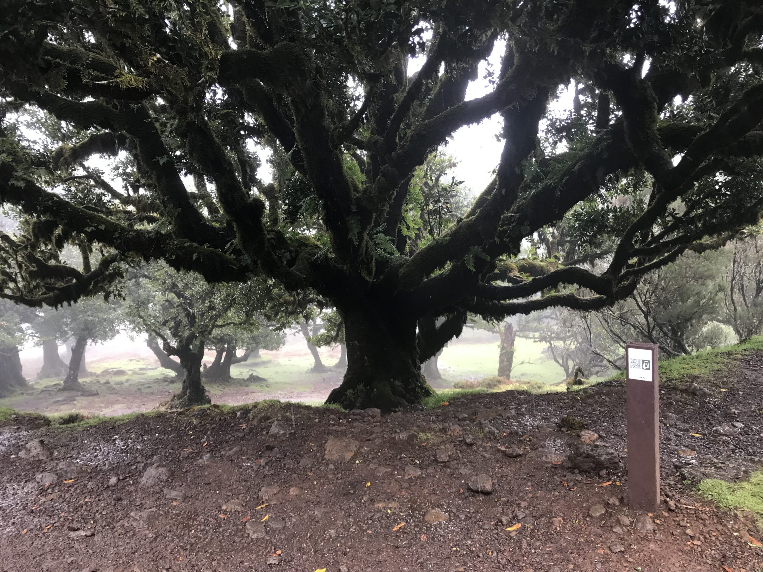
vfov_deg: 49.7
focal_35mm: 28
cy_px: 286
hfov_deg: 63.4
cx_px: 382
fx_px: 617
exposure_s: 1/33
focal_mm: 3.99
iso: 20
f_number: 1.8
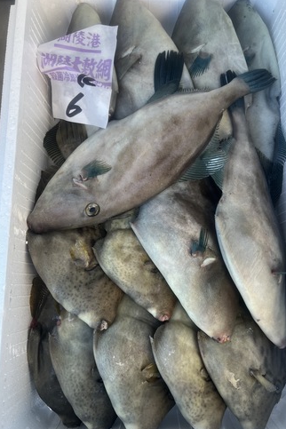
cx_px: 164
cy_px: 217
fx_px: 334
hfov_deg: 46.3
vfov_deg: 65.5
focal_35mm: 28
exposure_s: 1/121
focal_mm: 5.7
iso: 64
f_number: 1.5
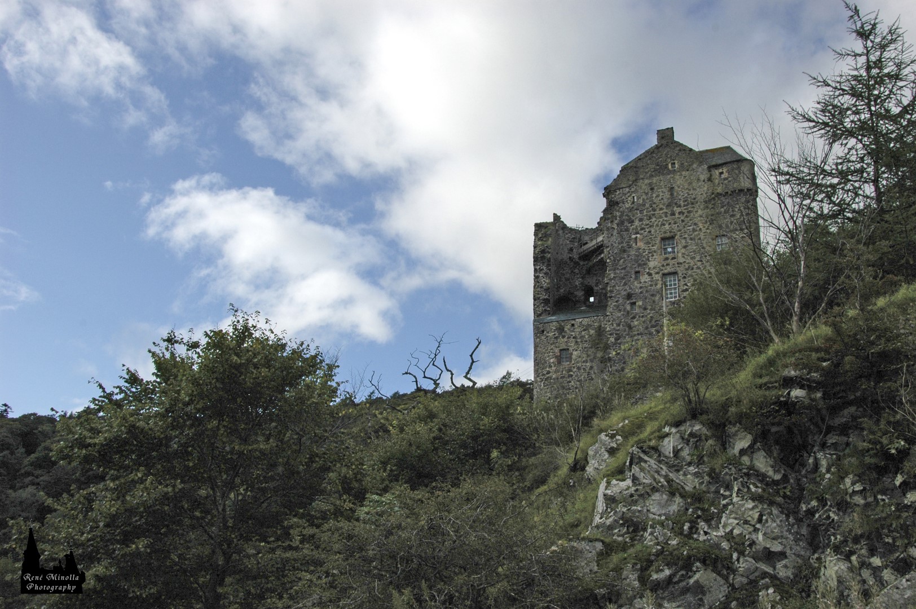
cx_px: 458
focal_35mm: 33
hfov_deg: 57.3
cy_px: 304
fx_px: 839
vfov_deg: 39.9
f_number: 11
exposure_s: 1/500
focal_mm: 22
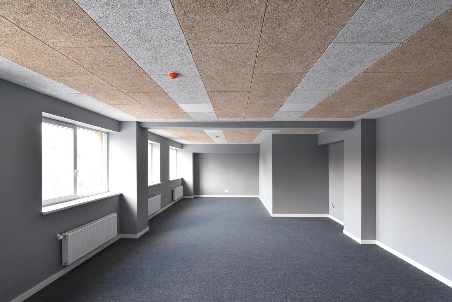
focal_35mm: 16
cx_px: 226
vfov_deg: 73.8
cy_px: 151
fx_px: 201
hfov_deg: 96.7
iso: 320
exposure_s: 1/1.3
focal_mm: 16
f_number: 18
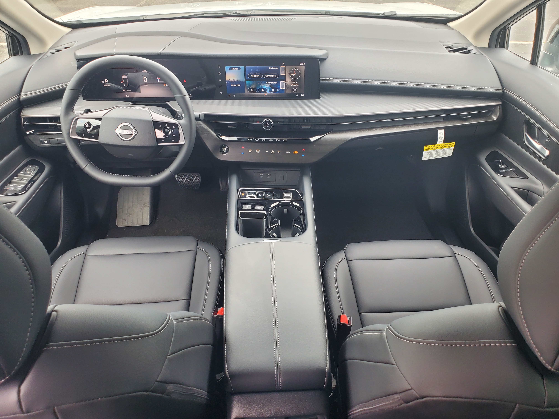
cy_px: 210
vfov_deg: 53.1
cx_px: 280
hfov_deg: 67.3
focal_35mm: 26
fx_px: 420
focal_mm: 4.3
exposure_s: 1/100
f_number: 2.4
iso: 80
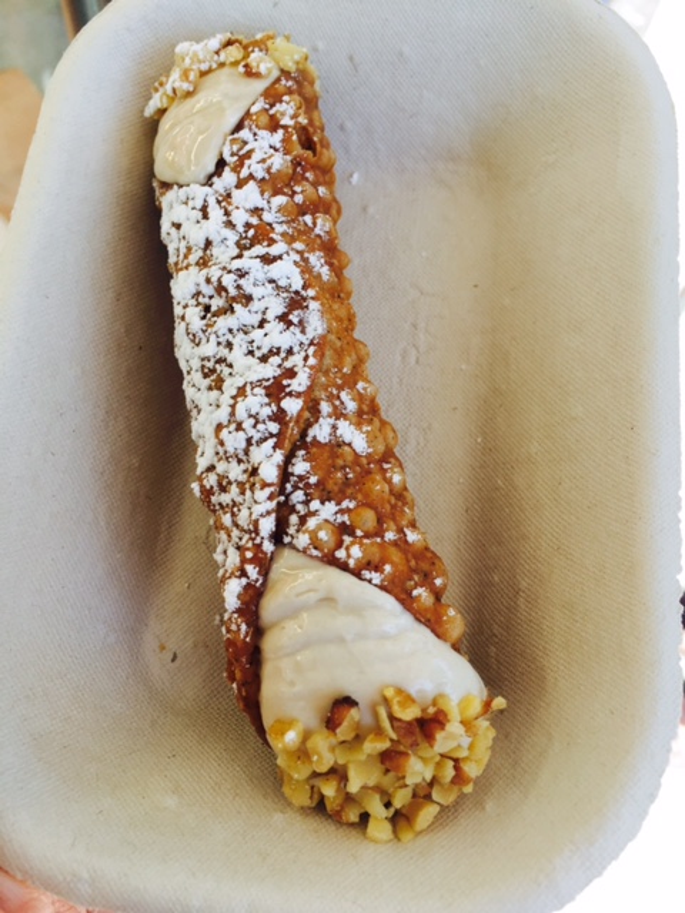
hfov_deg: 48.2
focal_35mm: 29
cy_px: 456
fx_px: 765
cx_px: 342
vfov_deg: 61.7
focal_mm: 4.15
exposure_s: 1/184
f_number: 2.2
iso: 32
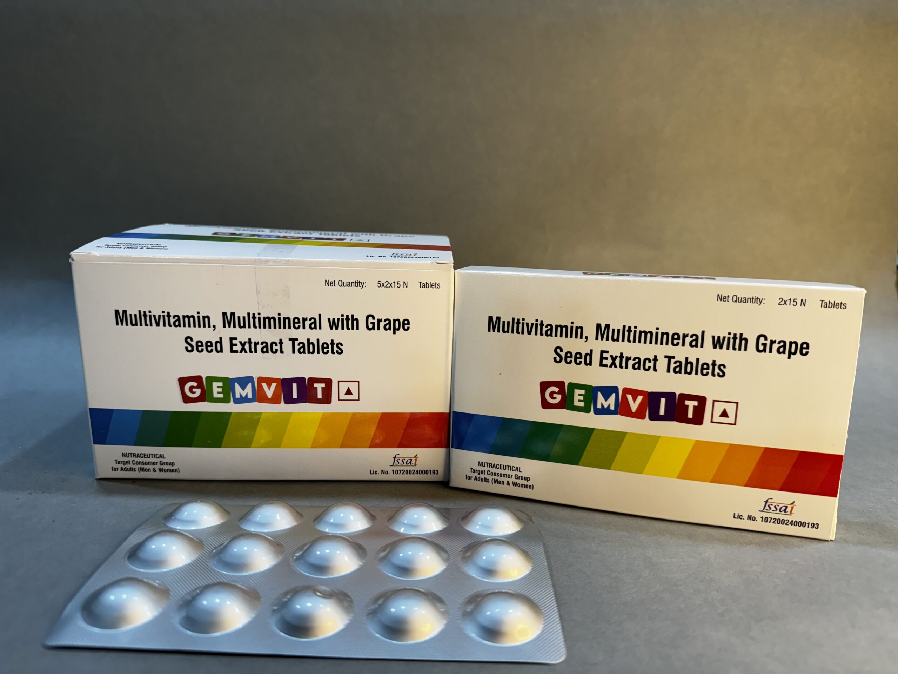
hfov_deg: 71.6
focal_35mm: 24
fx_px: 623
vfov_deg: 56.8
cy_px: 337
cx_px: 449
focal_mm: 6.76
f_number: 1.78
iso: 100
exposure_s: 1/100
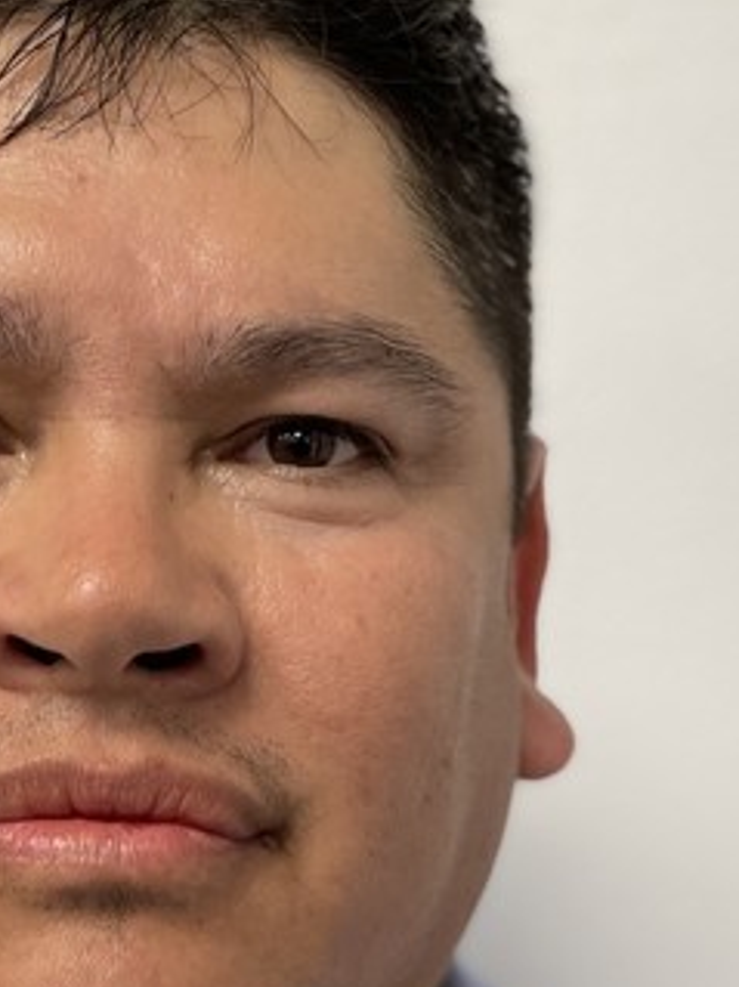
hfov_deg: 23.3
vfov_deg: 30.3
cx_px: 152
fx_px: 1766
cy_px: 820
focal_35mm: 62
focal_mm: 4.2
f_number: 1.6
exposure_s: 1/75
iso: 125
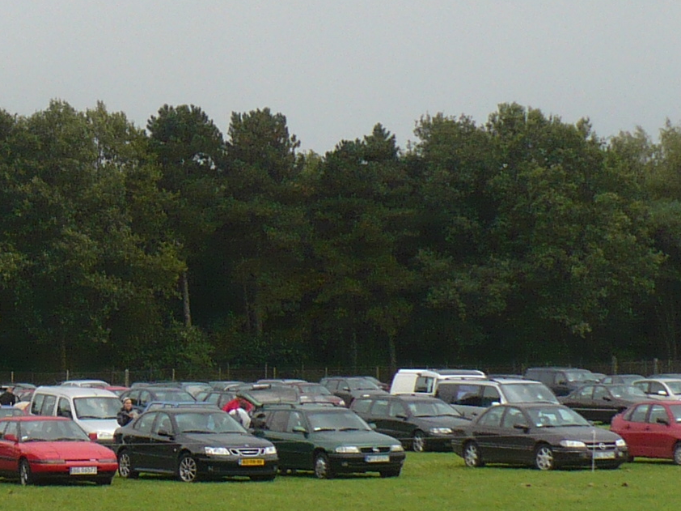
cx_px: -55
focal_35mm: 135
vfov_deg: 11.0
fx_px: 2655
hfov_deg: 14.3
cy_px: 302
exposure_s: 1/250
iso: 100
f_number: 2.8
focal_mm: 6.1
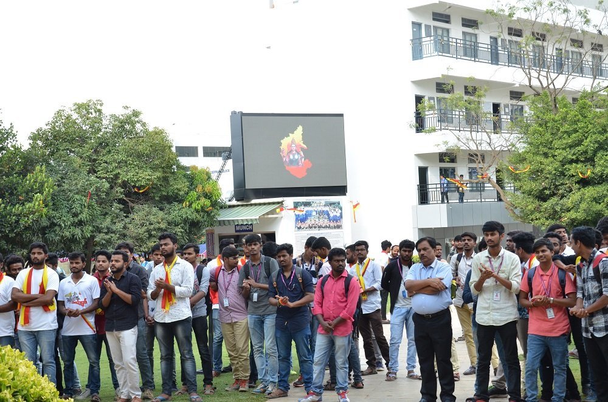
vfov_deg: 21.5
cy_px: 201
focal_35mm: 63
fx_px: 1062
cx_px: 304
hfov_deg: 32.0
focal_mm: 42
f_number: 8
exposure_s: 1/500
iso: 800
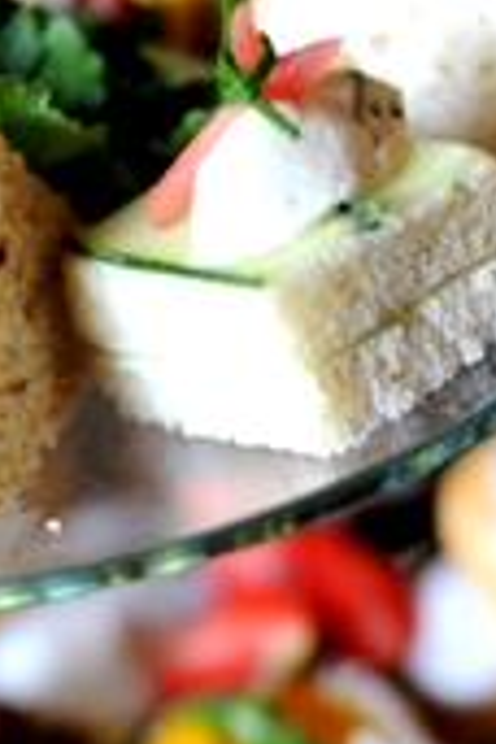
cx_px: 48
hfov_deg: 10.4
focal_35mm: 131
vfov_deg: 15.6
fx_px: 2707
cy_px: 518
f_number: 2.2
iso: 640
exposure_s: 1/80
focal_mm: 50
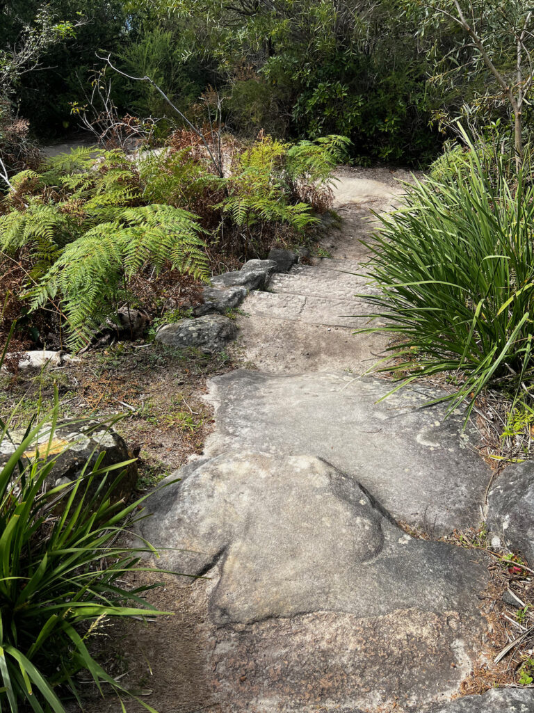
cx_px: 267
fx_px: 535
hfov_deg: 53.0
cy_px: 356
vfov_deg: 67.3
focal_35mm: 26
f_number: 1.5
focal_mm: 5.7
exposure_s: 1/2571
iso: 50
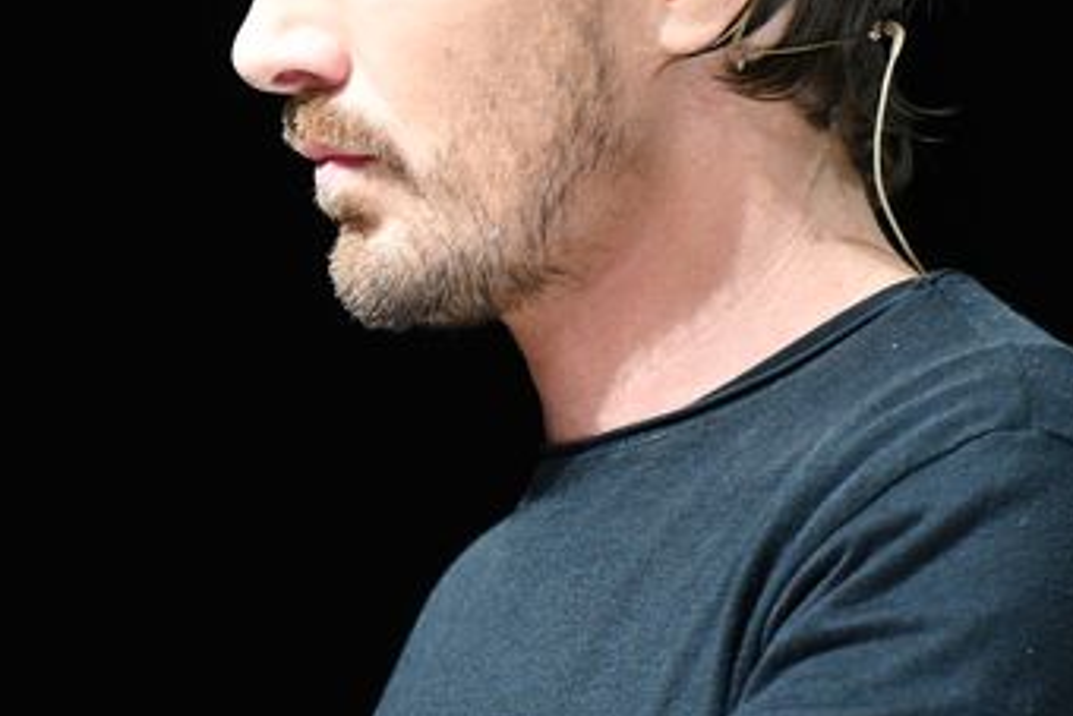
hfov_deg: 3.2
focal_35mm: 653
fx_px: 19470
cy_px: 628
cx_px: -293
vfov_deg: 2.1
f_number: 4
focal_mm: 185
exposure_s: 1/250
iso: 2000
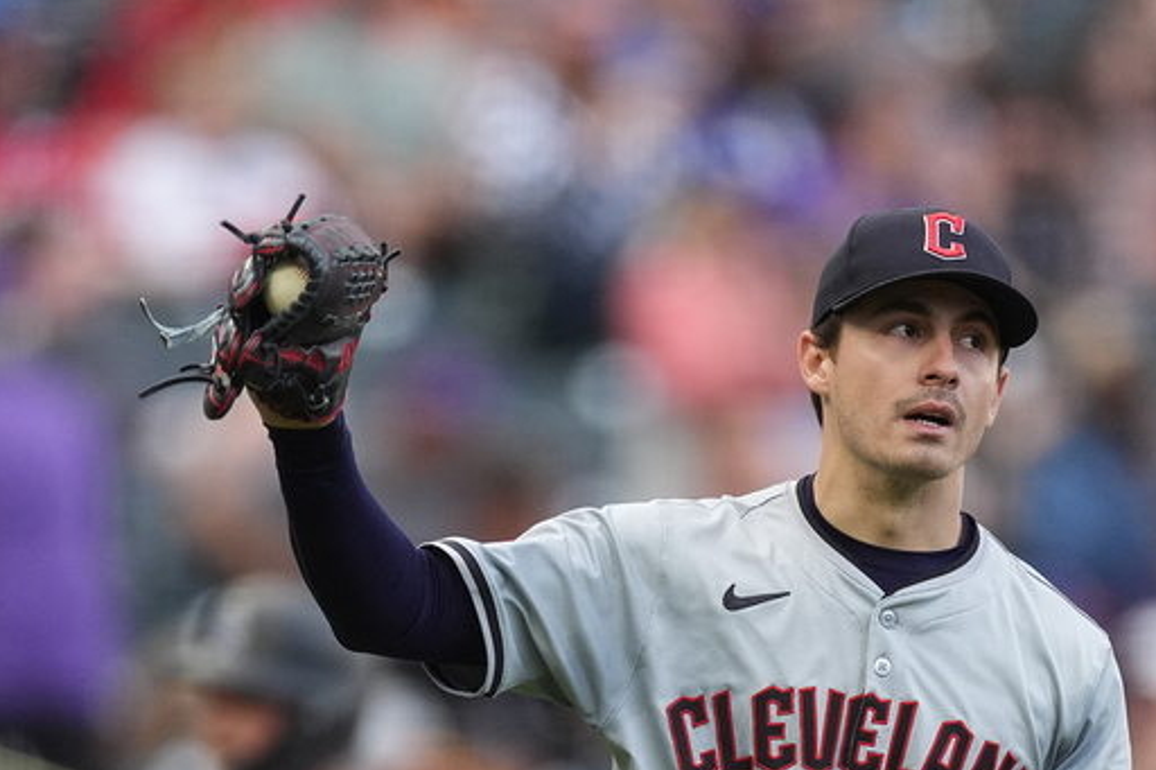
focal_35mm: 1200
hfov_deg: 1.7
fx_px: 38519
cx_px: 605
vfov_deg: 1.1
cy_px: 717
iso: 2500
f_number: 4
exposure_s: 1/1000
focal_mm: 600
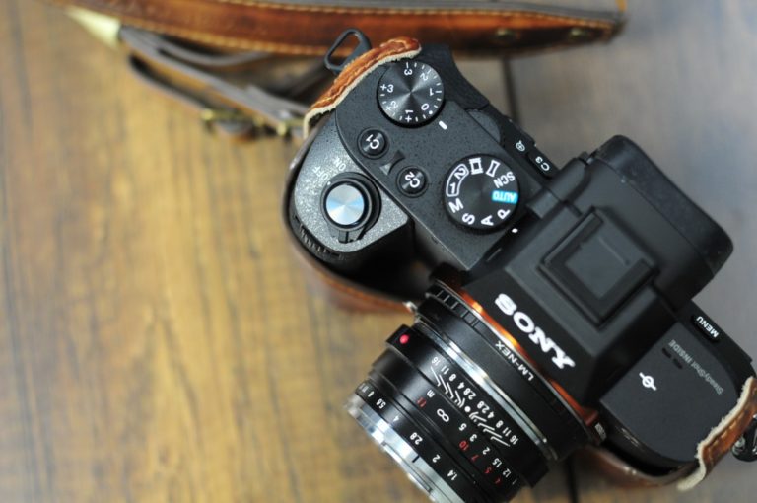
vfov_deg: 18.1
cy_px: 252
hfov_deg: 27.0
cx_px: 378
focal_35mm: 75
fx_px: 1575
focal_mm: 50
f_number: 3.2
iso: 640
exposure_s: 1/40
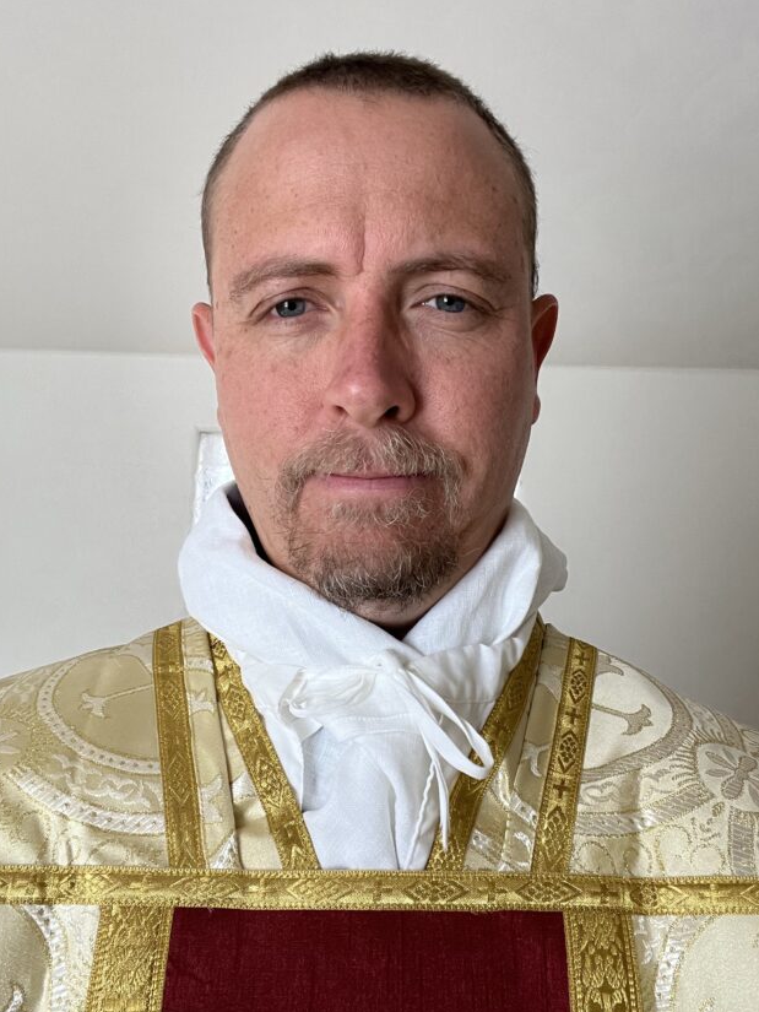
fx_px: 906
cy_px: 521
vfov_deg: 58.3
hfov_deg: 45.5
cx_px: 385
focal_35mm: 31
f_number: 2.2
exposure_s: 1/60
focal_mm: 2.71
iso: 200
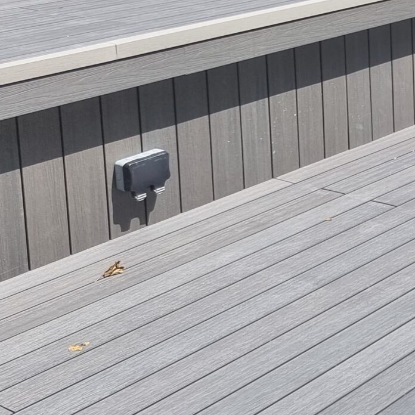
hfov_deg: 18.3
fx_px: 1058
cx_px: 711
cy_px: -60
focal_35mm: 78
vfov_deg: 20.9
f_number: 1.8
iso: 50
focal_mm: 6.7
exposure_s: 1/487
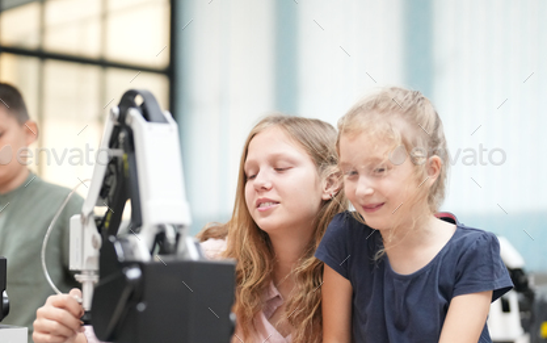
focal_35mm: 72
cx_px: 247
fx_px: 1074
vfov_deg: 18.1
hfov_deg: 28.6
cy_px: 216
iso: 2500
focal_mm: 50
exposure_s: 1/571
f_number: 1.4
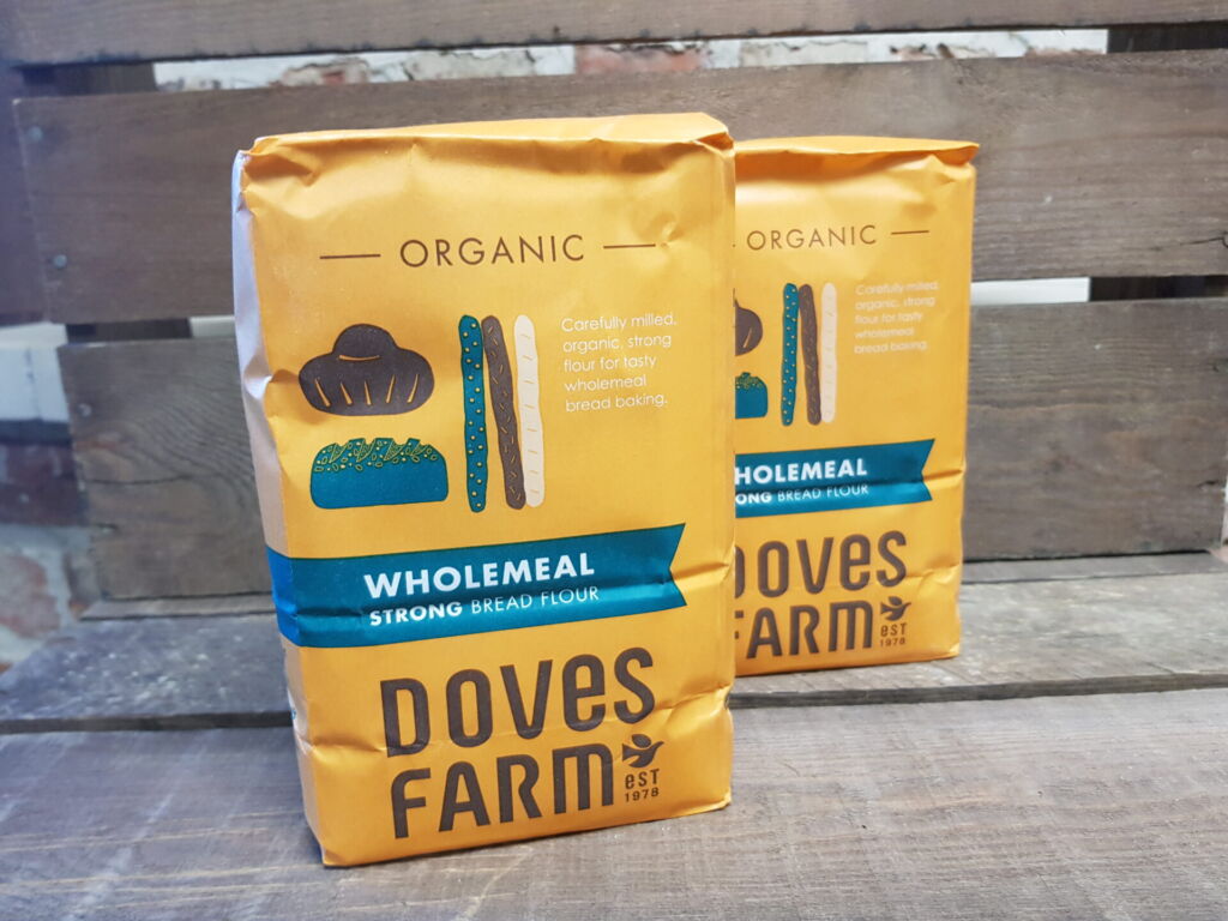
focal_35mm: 26
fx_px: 922
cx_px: 614
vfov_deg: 53.1
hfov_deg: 67.3
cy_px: 460
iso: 160
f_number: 1.7
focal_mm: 4.2
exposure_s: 1/33
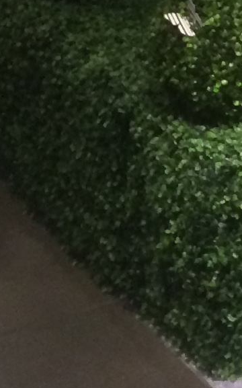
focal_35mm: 174
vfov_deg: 11.2
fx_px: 1838
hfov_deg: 6.9
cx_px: 694
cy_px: -313
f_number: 2.2
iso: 80
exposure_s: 1/33
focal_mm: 4.15
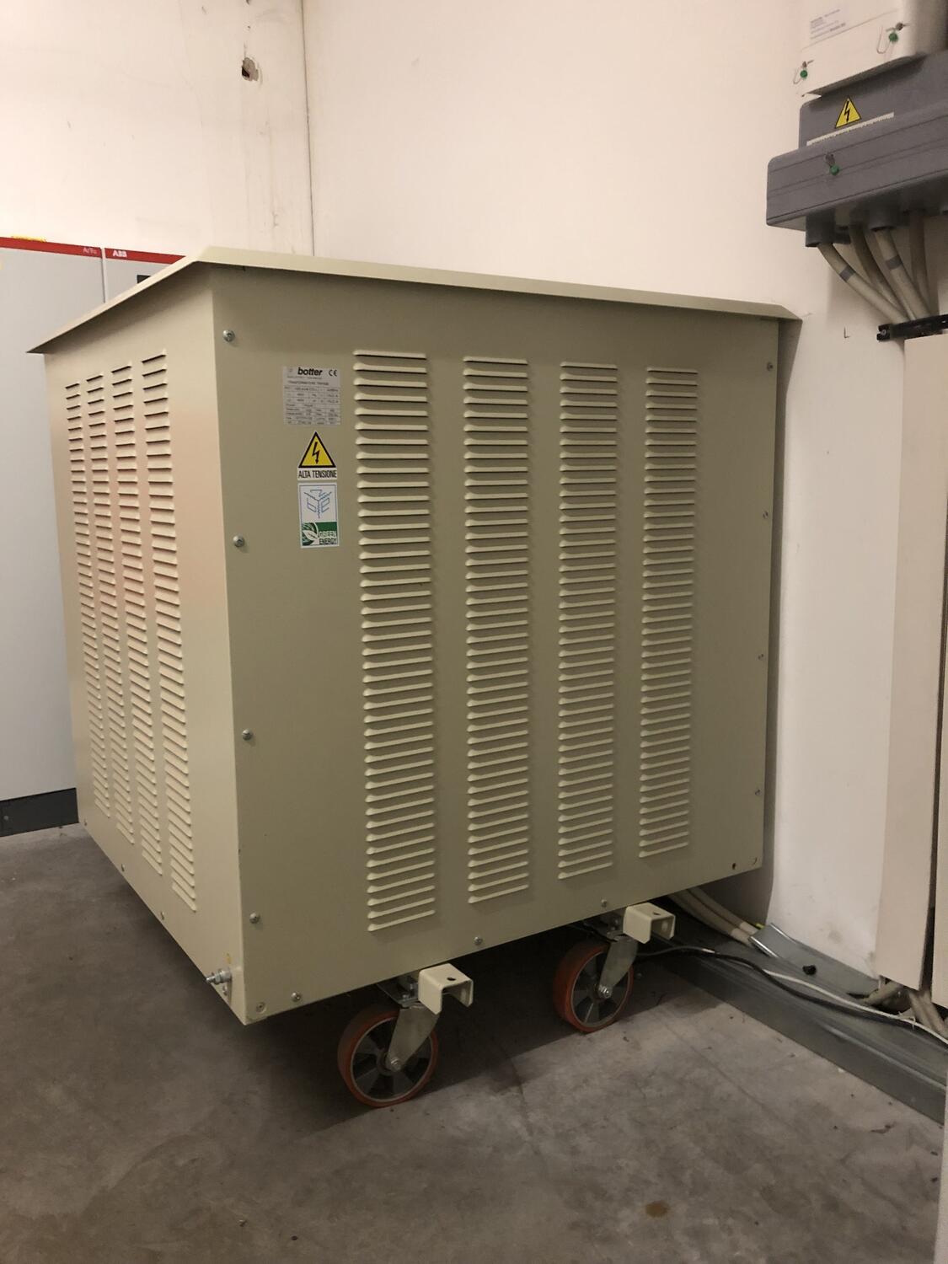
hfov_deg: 49.7
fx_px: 1022
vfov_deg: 63.4
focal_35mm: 28
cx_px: 474
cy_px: 632
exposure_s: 1/7
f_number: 1.8
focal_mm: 3.99
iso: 80
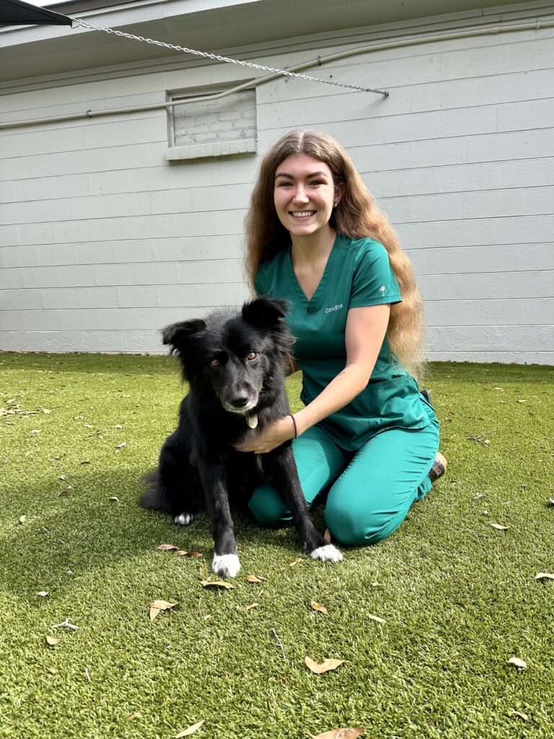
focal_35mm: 24
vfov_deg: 71.6
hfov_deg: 56.8
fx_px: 512
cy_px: 370
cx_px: 277
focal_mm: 6.86
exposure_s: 1/1212
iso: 80
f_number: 1.78
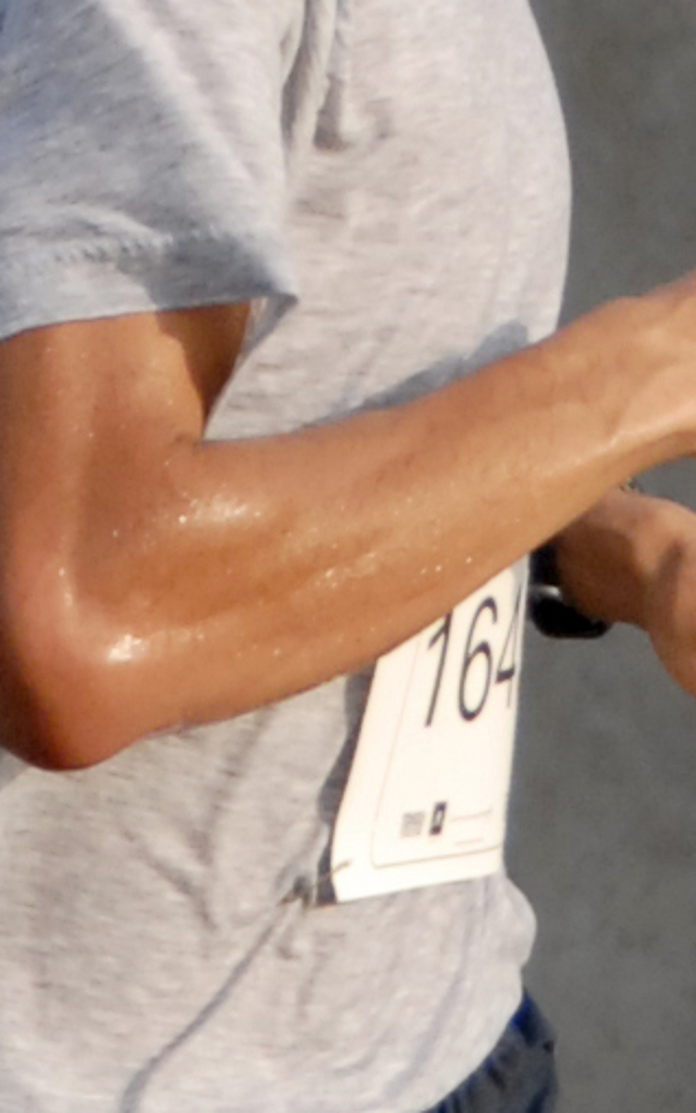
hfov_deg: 1.6
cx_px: 287
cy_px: 1071
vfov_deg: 2.6
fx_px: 24737
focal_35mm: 816
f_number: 5
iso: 400
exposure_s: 1/1250
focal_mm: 70
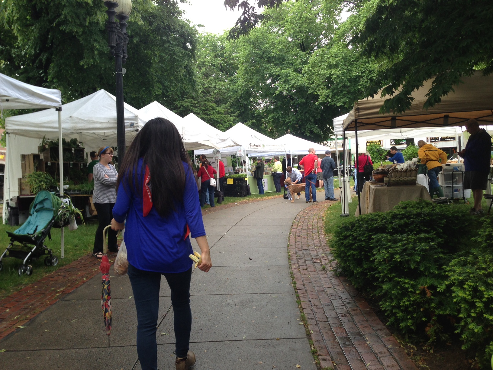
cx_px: 246
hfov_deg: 55.4
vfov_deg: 42.9
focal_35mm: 33
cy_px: 185
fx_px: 470
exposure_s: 1/271
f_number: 2.4
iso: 50
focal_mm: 4.13
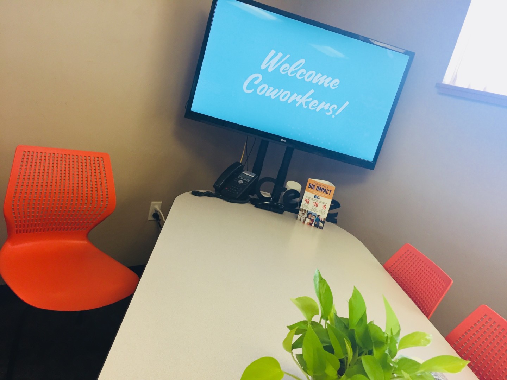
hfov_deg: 61.7
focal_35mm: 29
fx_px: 425
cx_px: 254
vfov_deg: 48.2
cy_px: 190
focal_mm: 4.15
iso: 32
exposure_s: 1/30
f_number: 2.2
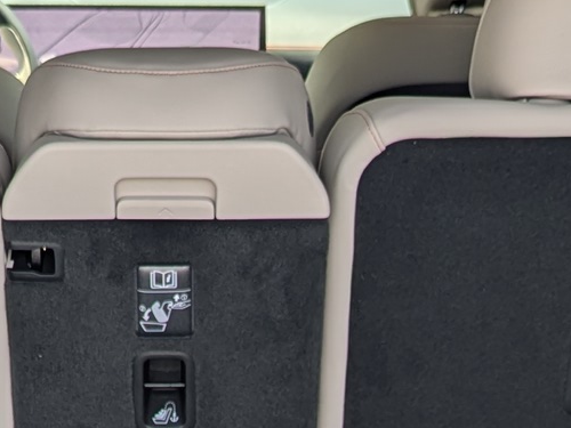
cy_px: 794
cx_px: 162
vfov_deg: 11.2
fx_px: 2029
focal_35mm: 123
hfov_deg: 16.0
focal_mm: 6.81
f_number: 1.85
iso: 49
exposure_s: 1/808
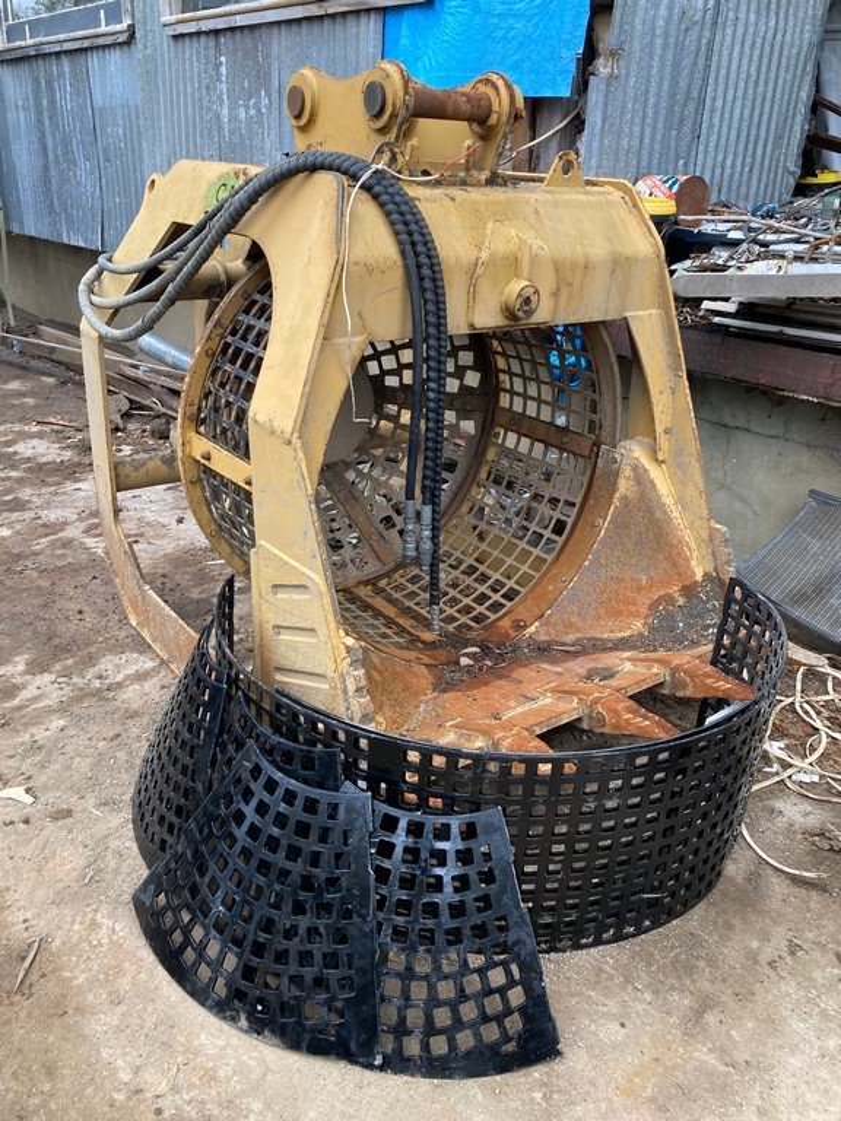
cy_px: 560
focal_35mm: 28
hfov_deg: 49.7
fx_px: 907
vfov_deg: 63.4
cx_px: 420
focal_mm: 3.99
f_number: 1.8
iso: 32
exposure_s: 1/121
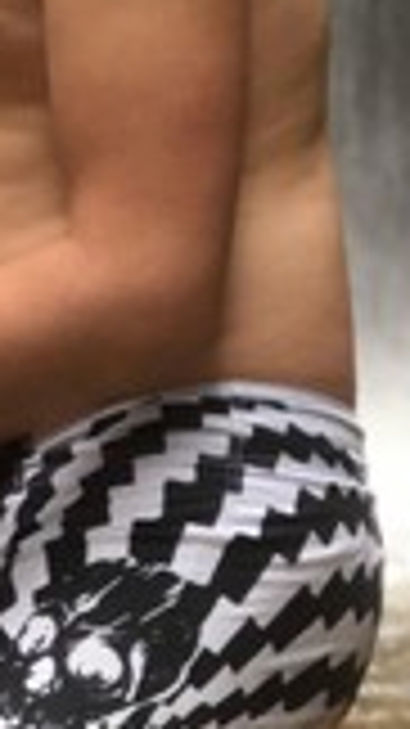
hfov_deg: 4.9
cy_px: -382
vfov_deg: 8.6
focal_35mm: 245
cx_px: -234
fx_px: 4740
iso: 40
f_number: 2.8
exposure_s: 1/30
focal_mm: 6.6
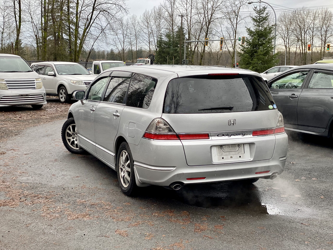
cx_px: 166
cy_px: 125
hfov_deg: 36.8
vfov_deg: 28.0
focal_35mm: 52
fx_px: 500
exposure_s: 1/122
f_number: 2
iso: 32
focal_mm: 6
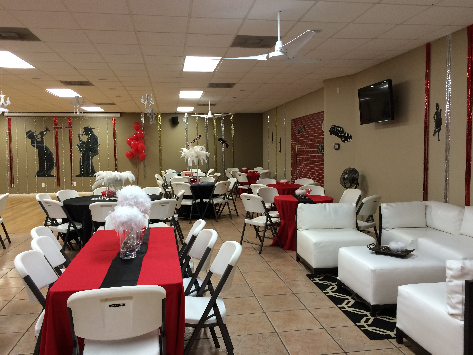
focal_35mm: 29
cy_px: 178
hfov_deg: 61.7
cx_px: 236
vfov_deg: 48.2
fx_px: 396
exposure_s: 1/30
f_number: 2.2
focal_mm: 4.15
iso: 64
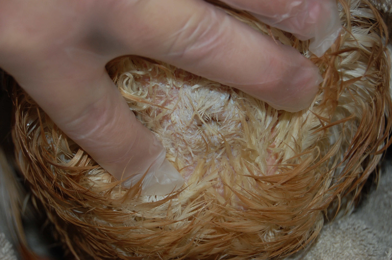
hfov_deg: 24.6
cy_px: 130
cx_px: 196
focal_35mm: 82
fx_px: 898
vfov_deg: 16.5
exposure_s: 1/60
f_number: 5.6
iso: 400
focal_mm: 55
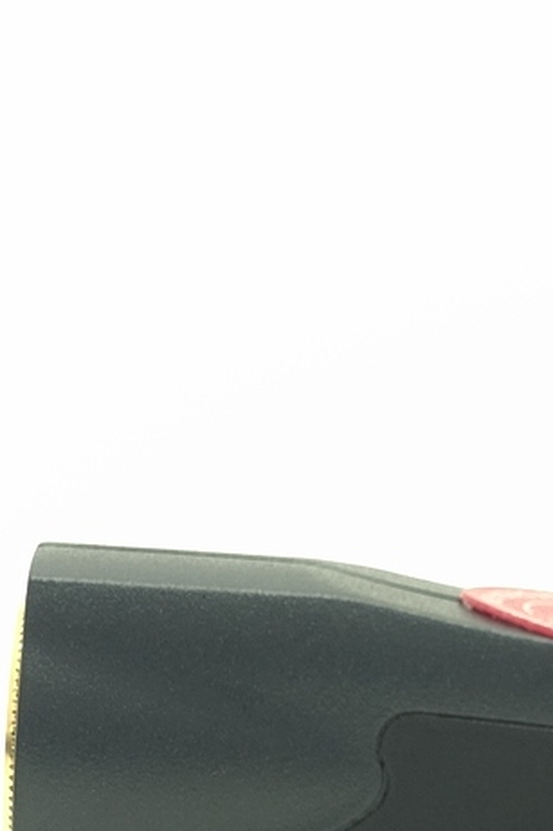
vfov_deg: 7.3
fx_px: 6456
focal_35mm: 280
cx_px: 794
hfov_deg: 4.9
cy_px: 709
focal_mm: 23.14
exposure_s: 1/5
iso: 100
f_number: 5
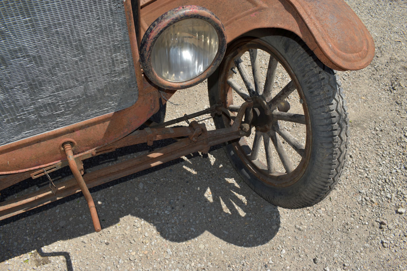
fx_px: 305
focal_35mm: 27
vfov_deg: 47.9
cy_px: 136
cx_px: 204
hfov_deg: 67.4
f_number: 7.1
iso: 100
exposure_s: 1/200
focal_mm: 18
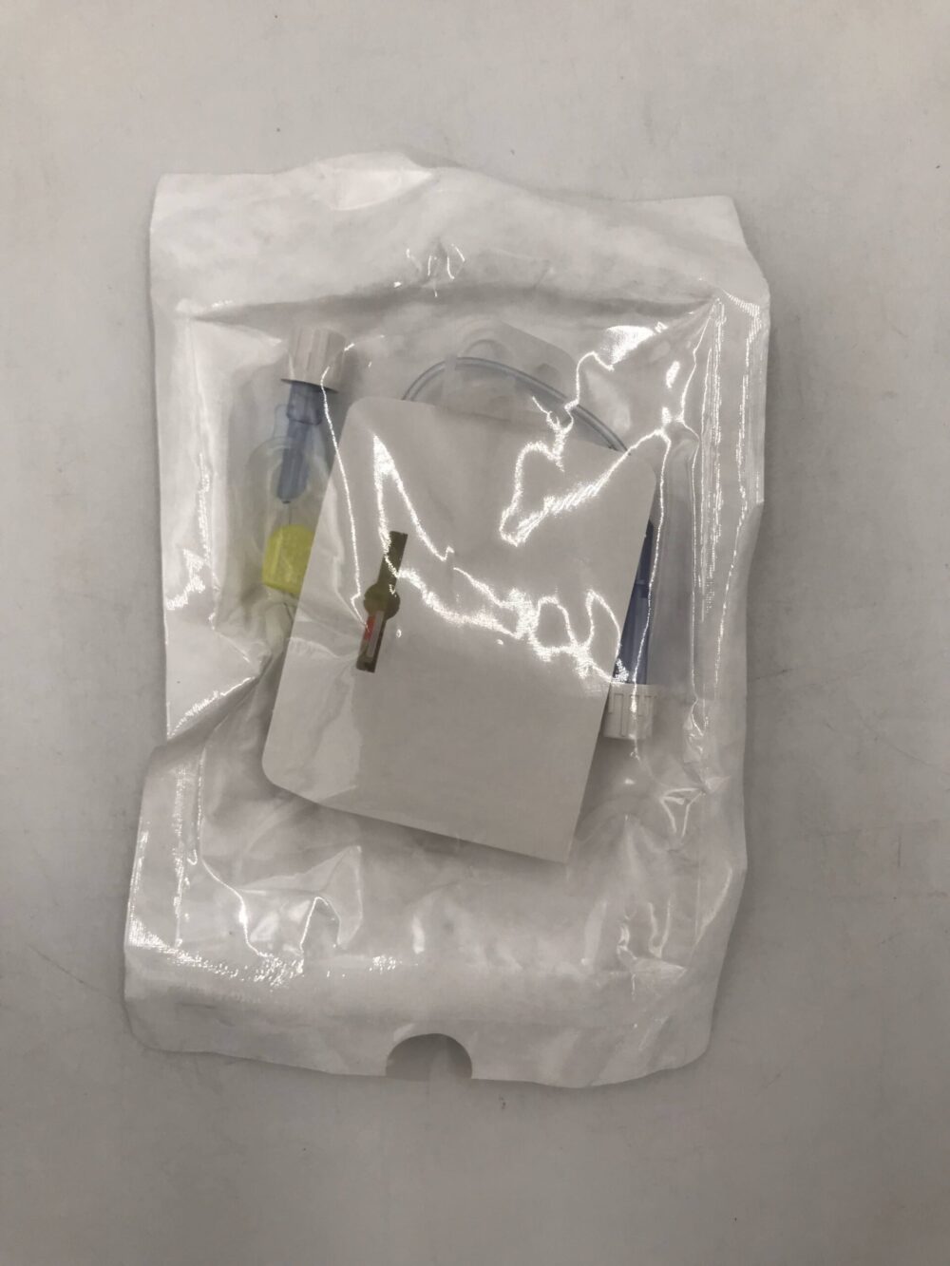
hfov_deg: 49.8
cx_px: 475
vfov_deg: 63.4
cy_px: 633
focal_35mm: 28
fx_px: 1024
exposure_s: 1/60
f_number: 1.8
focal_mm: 3.99
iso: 25
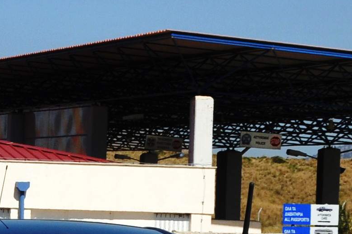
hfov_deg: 7.1
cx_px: -393
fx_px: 2735
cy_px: 191
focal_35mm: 280
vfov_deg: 4.9
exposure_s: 1/500
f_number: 11
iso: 200
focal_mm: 34
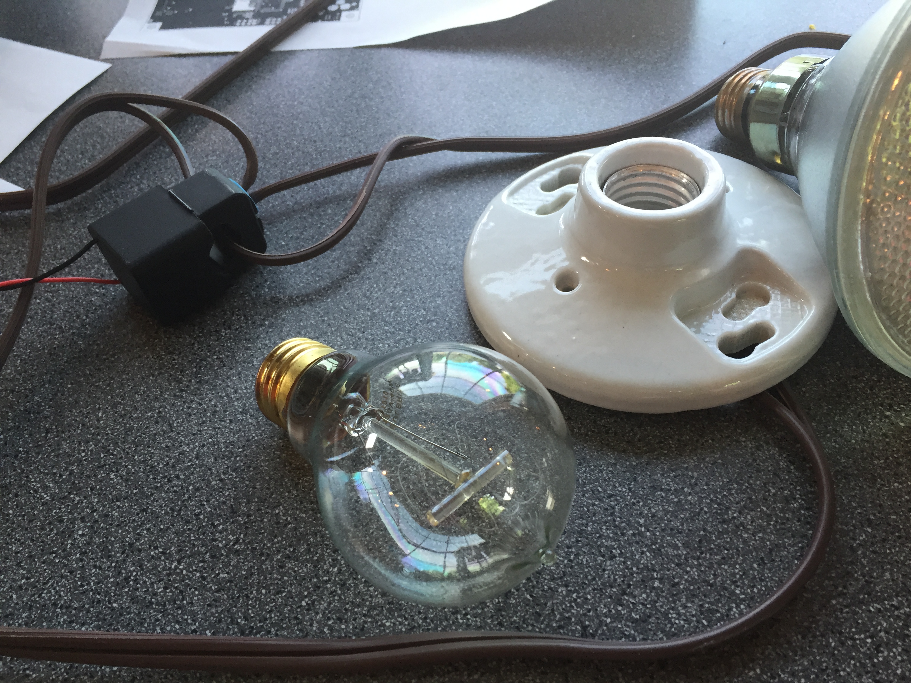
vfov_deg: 48.2
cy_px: 342
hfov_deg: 61.7
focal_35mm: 29
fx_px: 763
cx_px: 456
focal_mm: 4.15
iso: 80
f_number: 2.2
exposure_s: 1/30
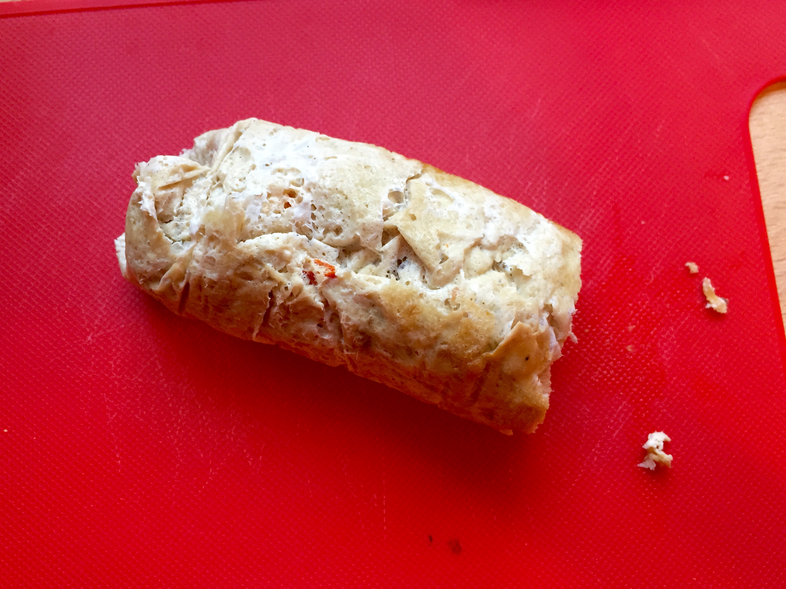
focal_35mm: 31
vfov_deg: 45.4
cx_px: 377
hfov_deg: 58.3
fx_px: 704
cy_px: 307
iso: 100
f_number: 2.2
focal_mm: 4.15
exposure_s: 1/30
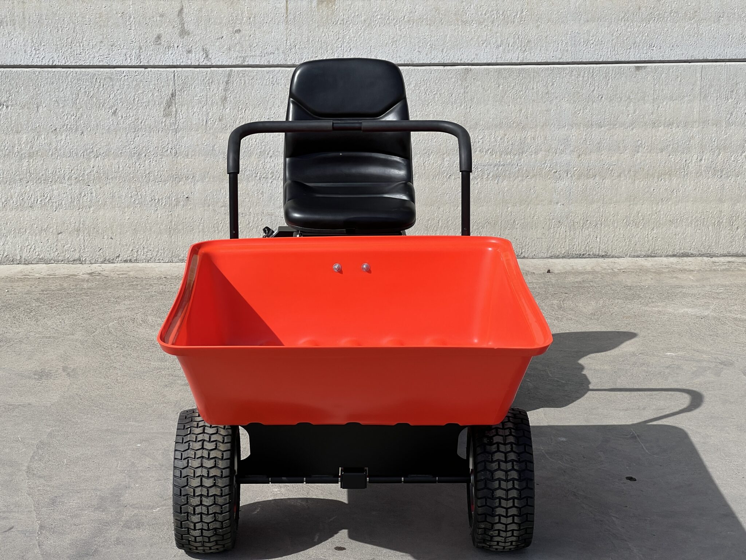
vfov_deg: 19.1
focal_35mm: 77
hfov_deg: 25.3
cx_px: 373
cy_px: 280
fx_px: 1659
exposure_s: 1/1054
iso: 32
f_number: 2.8
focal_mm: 9
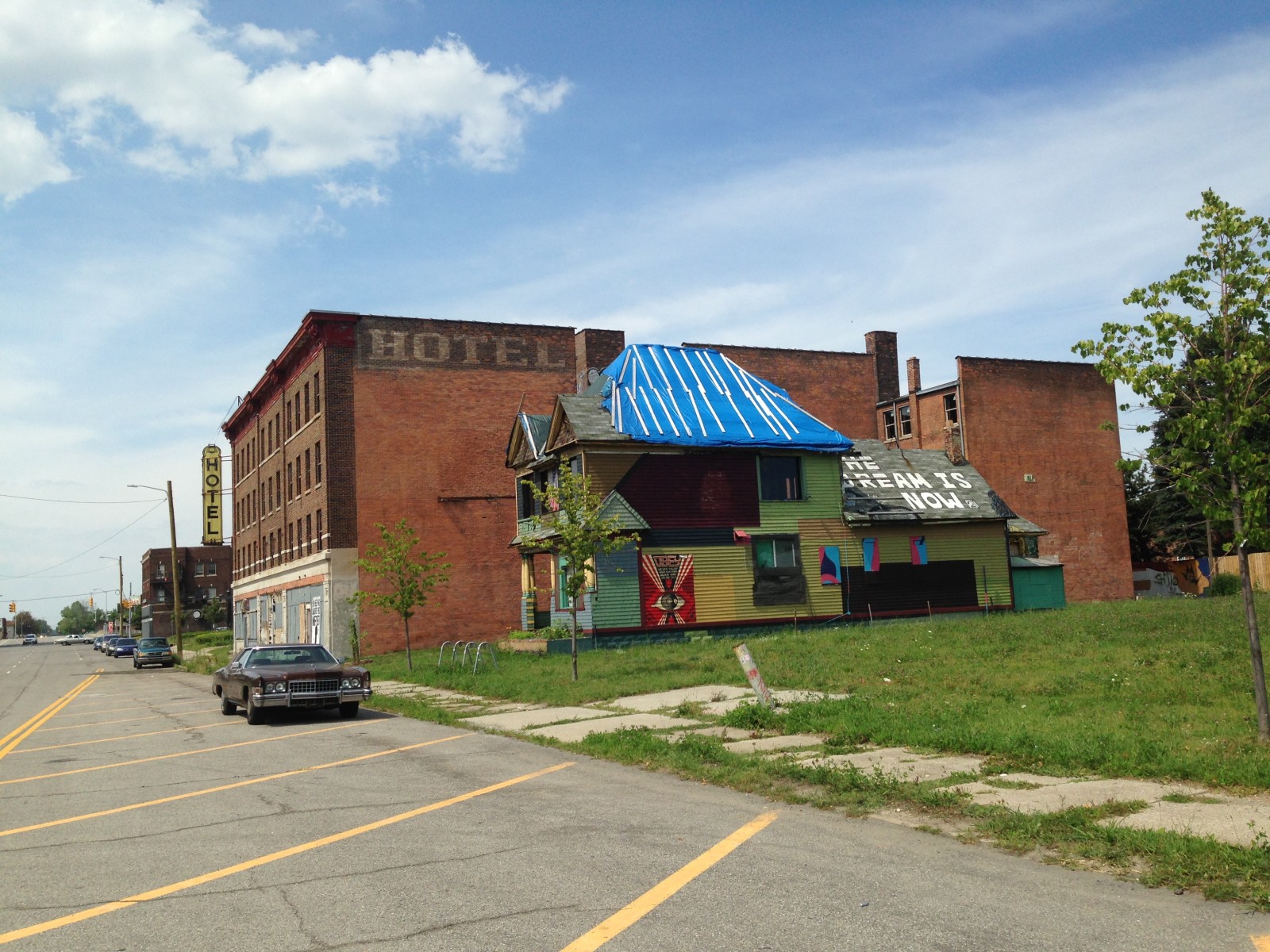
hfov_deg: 55.4
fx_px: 1211
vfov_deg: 42.9
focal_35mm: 33
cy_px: 476
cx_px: 635
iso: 50
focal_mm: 4.12
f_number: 2.4
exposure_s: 1/1808
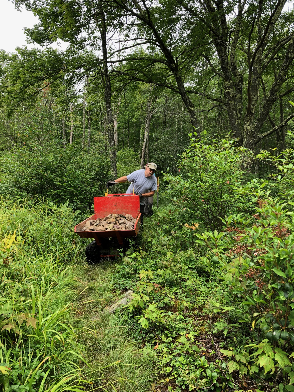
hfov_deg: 49.7
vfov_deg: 63.4
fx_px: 317
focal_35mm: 28
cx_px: 147
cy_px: 196
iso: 25
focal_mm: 3.99
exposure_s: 1/120
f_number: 1.8
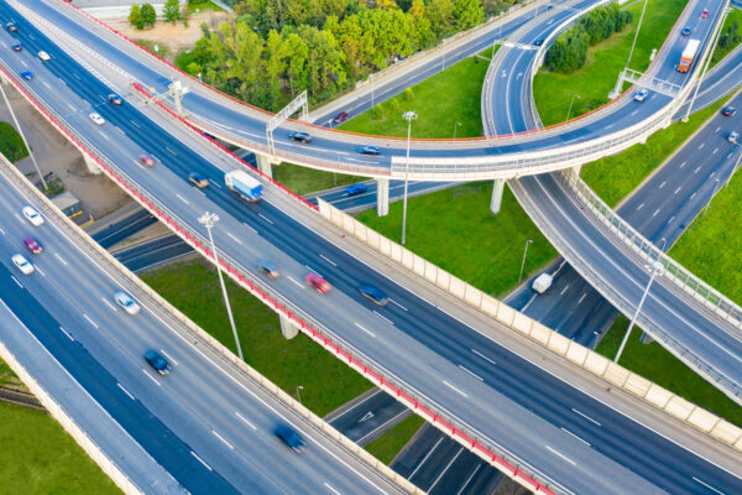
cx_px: 371
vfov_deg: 46.4
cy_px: 248
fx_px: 577
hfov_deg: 65.5
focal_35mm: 28
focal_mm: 10.3
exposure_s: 1/25
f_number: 5
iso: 100
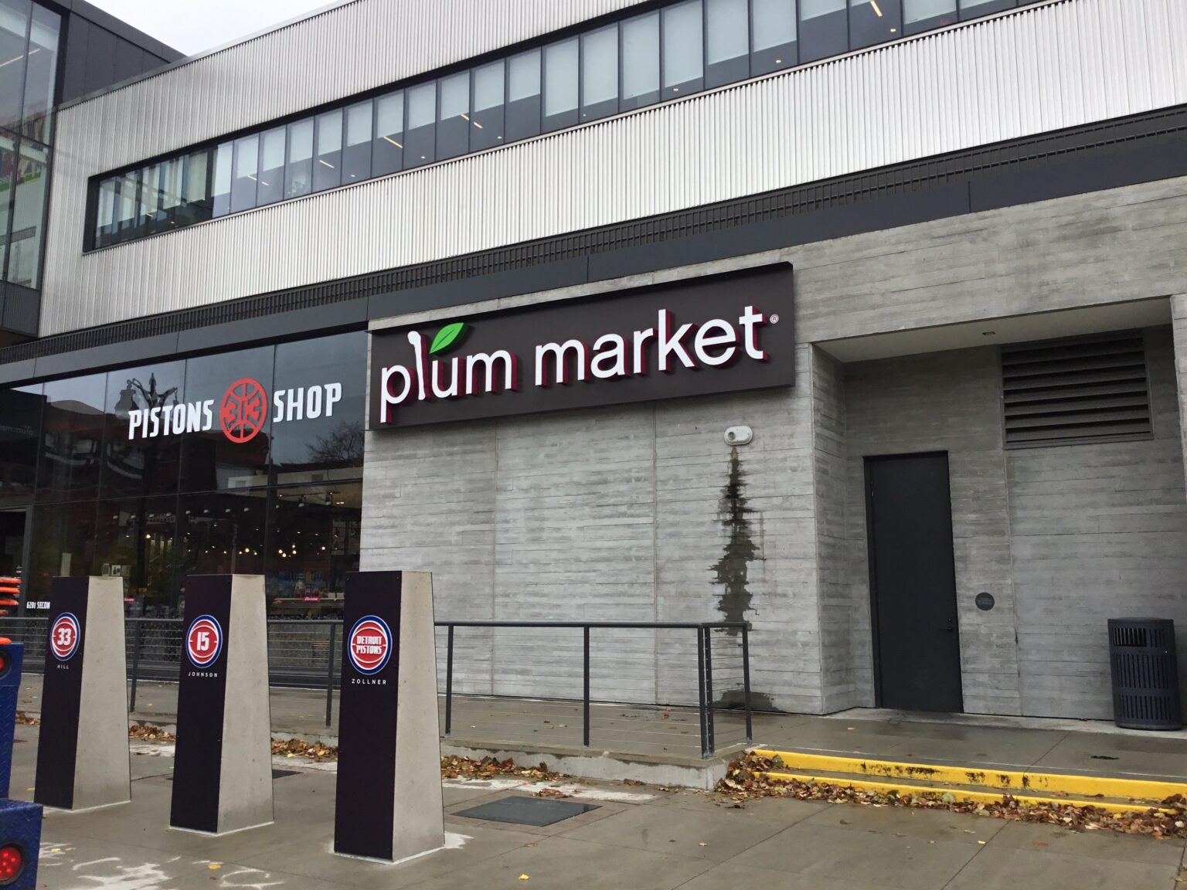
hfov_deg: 58.4
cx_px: 594
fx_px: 1063
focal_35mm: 31
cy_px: 445
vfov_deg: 45.4
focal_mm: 3.3
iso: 25
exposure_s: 1/543
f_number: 2.4
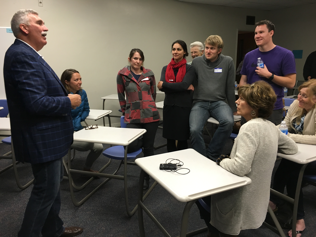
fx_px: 265
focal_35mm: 29
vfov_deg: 48.2
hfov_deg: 61.7
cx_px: 158
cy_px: 118
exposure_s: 1/30
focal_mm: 4.15
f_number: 2.2
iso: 100
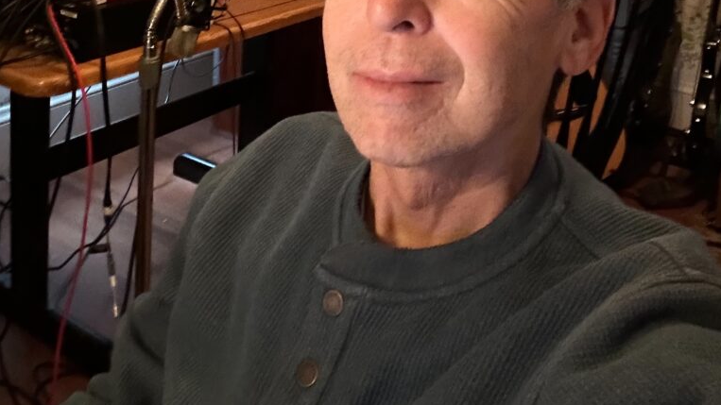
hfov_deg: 46.4
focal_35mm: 44
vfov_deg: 24.7
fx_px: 841
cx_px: 363
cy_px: -72
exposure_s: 1/24
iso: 500
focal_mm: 2.69
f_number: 1.9
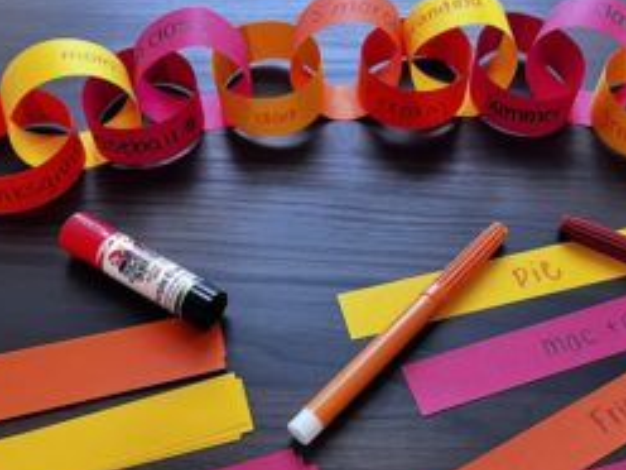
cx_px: 348
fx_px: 760
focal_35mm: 42
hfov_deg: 44.7
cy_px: 323
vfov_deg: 34.0
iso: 320
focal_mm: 5.1
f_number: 1.6
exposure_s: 1/60
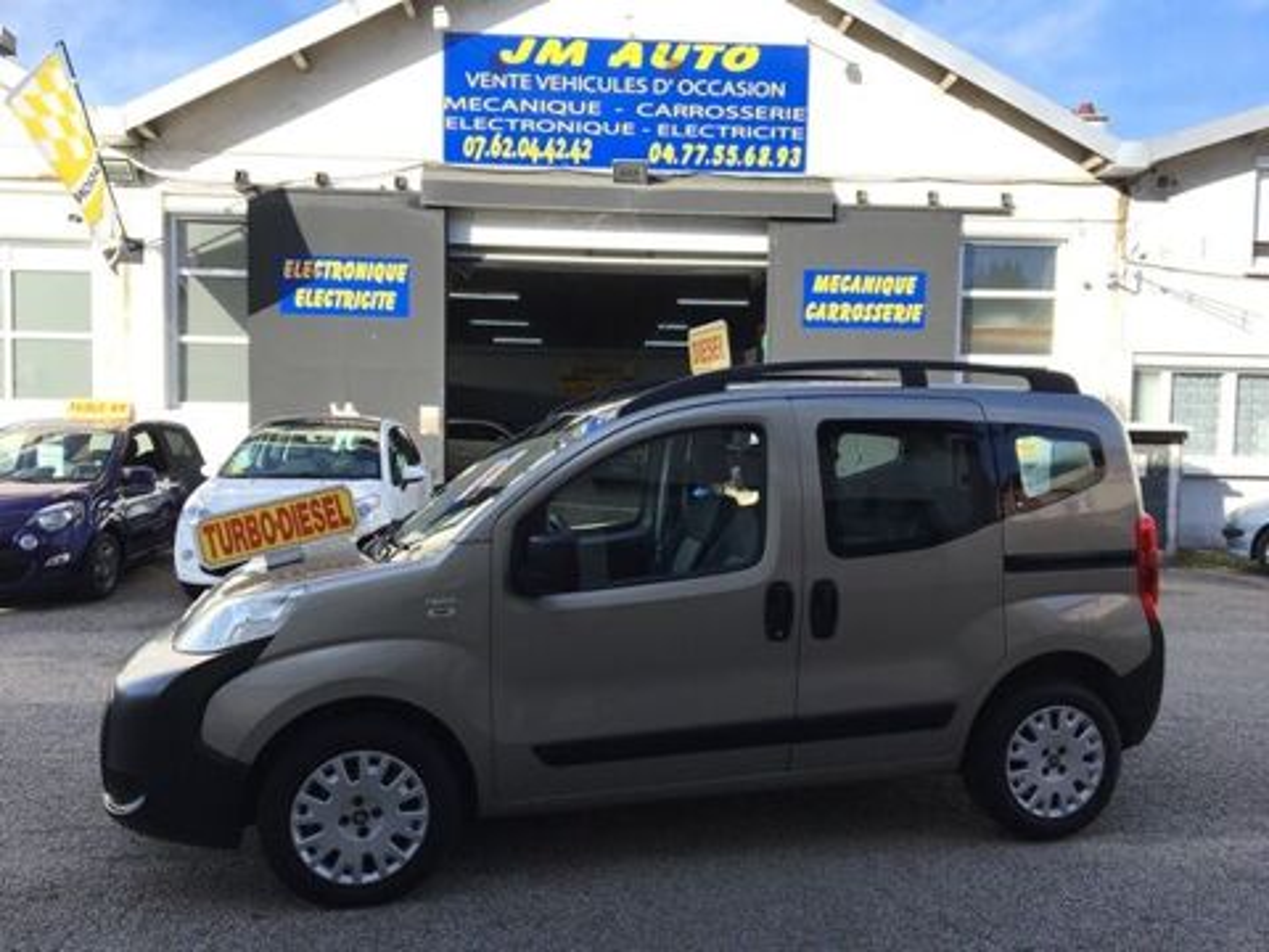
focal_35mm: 29
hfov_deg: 61.7
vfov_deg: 48.2
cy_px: 476
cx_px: 634
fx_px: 1063
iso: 25
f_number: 2.2
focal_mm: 4.15
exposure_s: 1/725
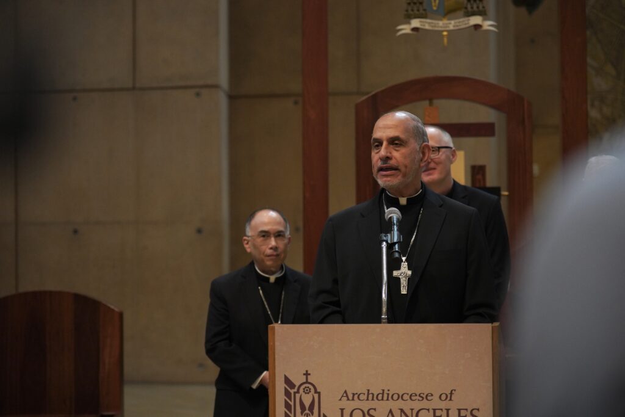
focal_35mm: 105
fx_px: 1823
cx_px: 312
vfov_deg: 13.0
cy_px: 208
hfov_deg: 19.5
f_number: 4
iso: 2500
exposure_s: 1/160
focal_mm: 105
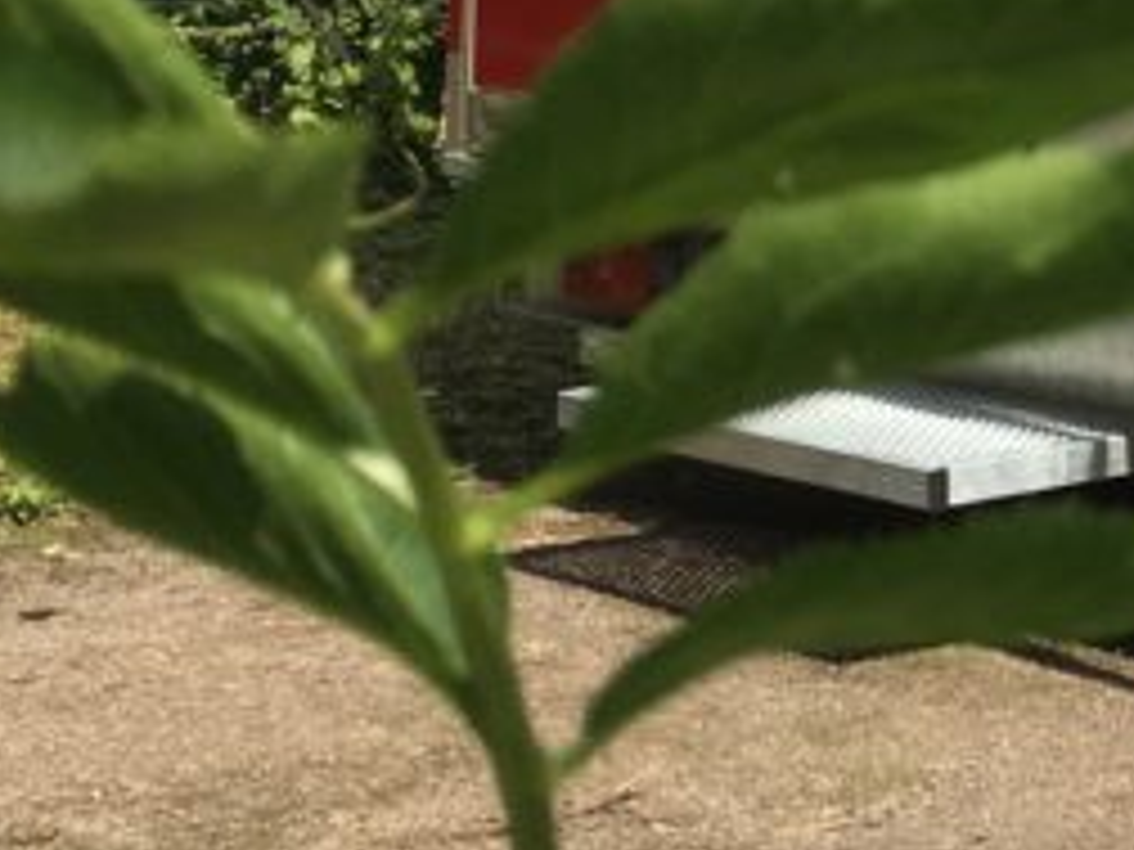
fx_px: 3866
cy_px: -405
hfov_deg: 14.6
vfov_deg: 12.0
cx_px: 2070
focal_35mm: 118
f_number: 2.2
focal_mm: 4.15
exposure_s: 1/1425
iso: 25
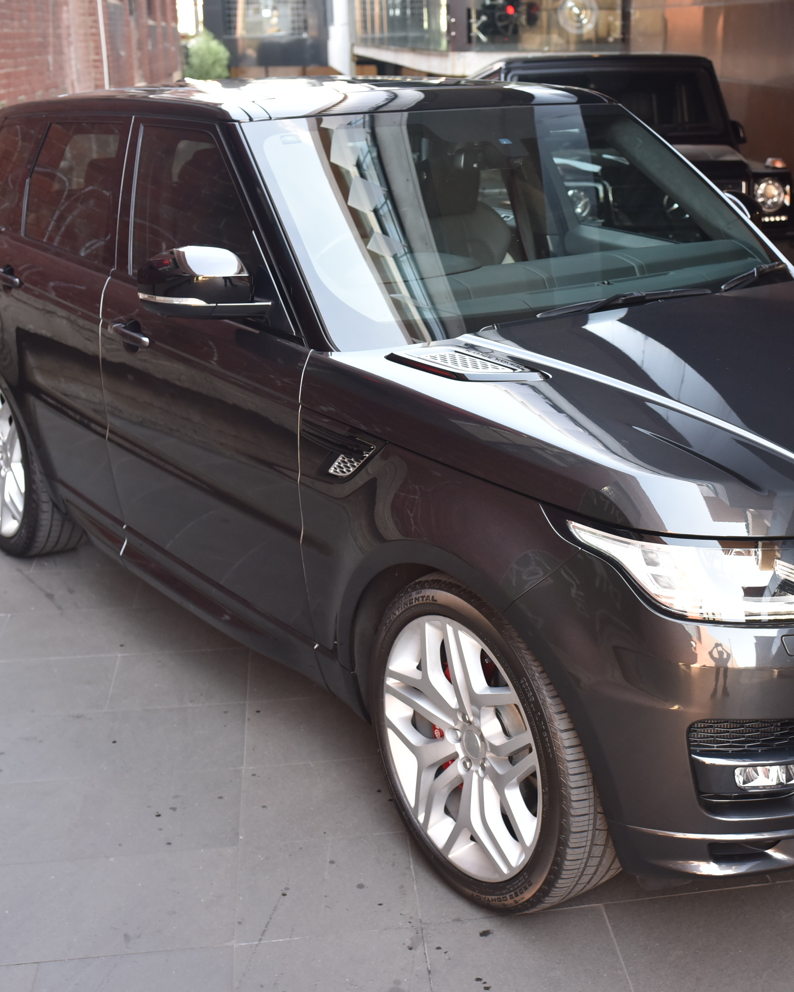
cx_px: 566
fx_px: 1468
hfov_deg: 29.9
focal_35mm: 50
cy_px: 492
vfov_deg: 37.3
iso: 640
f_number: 4
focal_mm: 35
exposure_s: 1/125
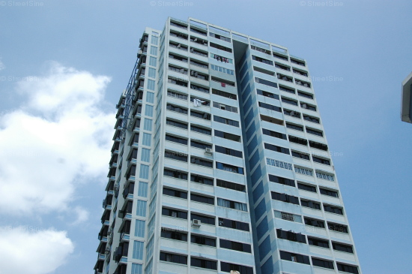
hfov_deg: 46.5
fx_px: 480
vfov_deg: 31.8
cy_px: 137
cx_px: 206
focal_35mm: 42
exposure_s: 1/2000
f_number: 6.3
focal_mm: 28
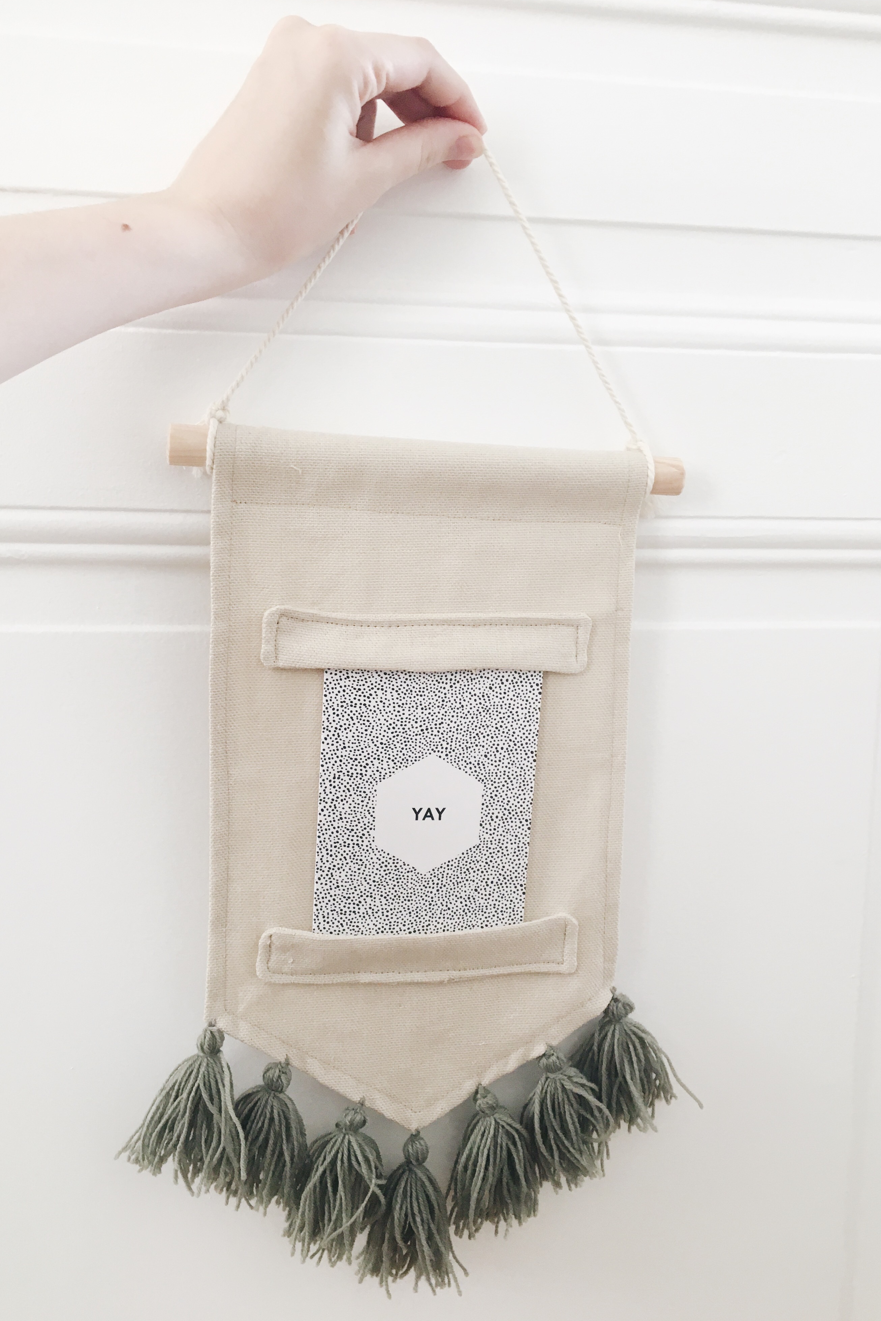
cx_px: 413
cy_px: 669
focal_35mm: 31
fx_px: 1138
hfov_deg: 42.3
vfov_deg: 60.3
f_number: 2.2
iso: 80
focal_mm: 4.15
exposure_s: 1/33
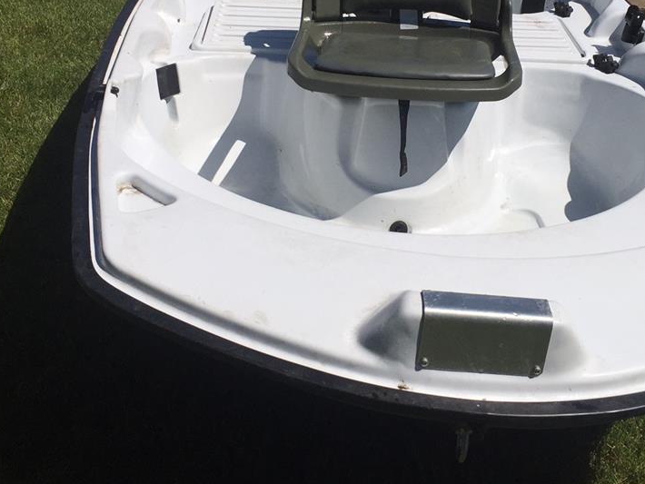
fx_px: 913
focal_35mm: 49
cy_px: 130
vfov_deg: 29.3
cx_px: 375
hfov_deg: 38.8
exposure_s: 1/7937
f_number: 2.2
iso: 32
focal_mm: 4.15
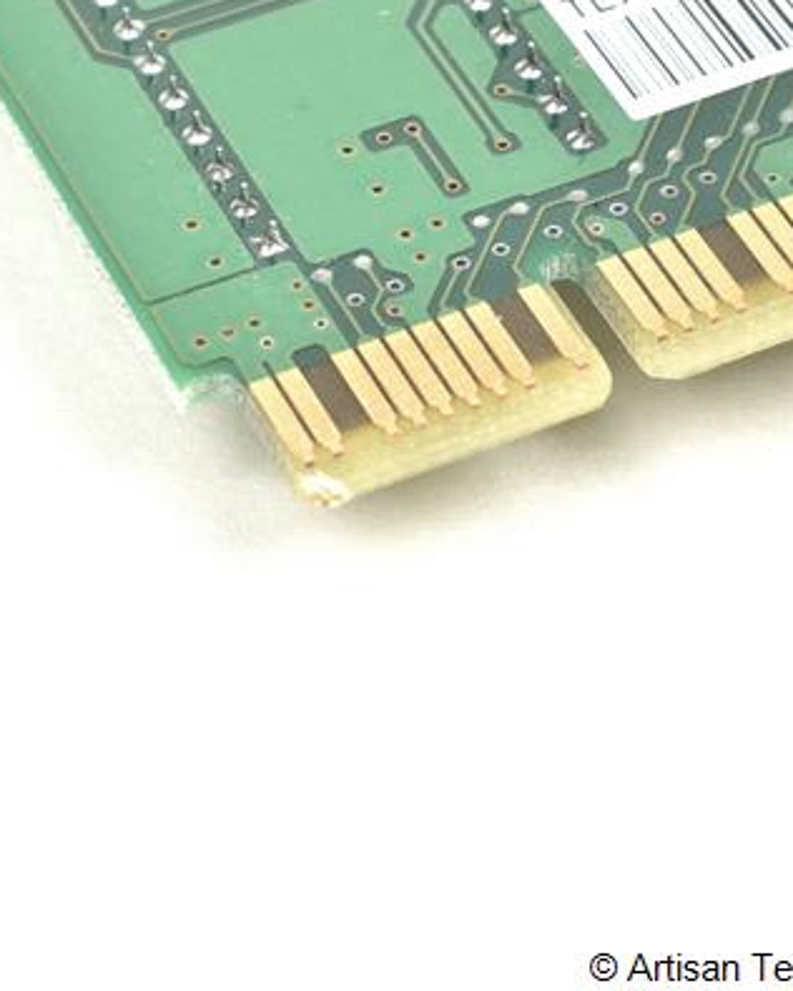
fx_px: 3453
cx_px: 324
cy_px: 492
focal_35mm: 118
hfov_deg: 13.1
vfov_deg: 16.3
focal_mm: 55
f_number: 13
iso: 200
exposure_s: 1/200
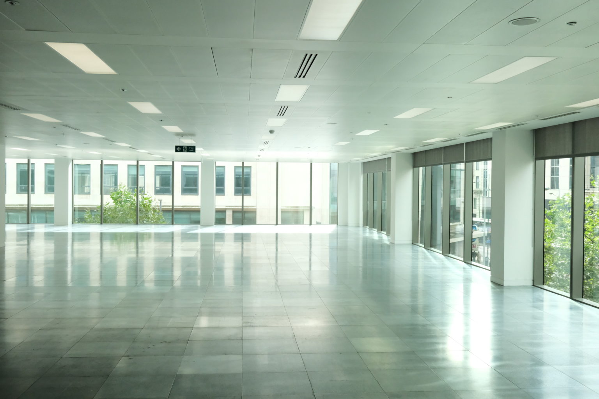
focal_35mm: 35
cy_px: 200
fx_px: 582
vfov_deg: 37.9
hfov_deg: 54.4
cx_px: 300
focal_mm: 23
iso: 4000
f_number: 10
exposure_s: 1/320
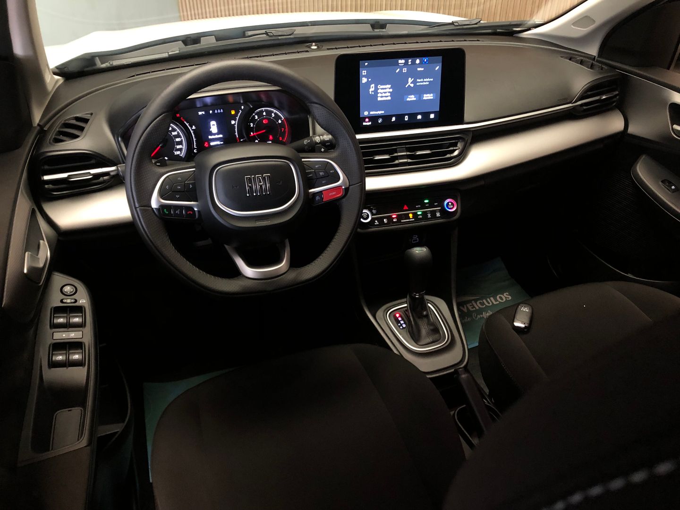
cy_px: 255
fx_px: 550
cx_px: 340
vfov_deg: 49.7
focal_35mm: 28
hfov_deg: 63.4
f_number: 1.8
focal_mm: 4
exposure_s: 1/15
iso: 64
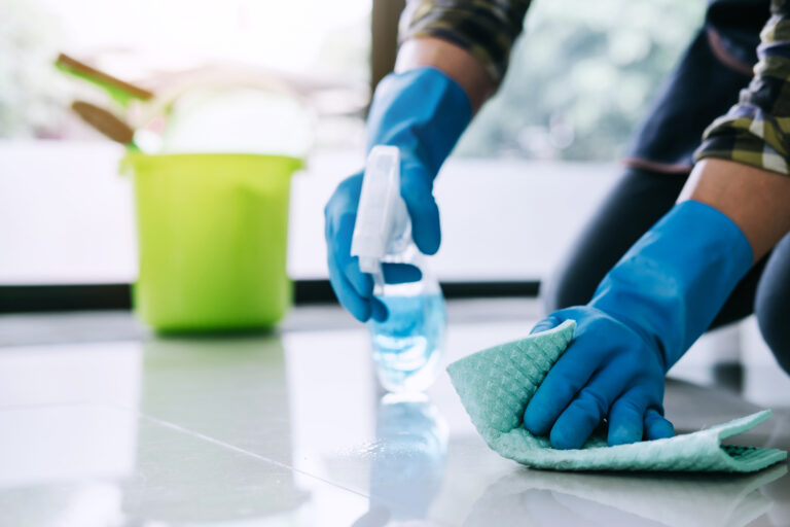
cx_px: 395
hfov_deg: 37.5
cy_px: 264
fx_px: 1163
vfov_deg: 25.5
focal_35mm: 53
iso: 250
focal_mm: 35
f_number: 2.8
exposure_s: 1/160
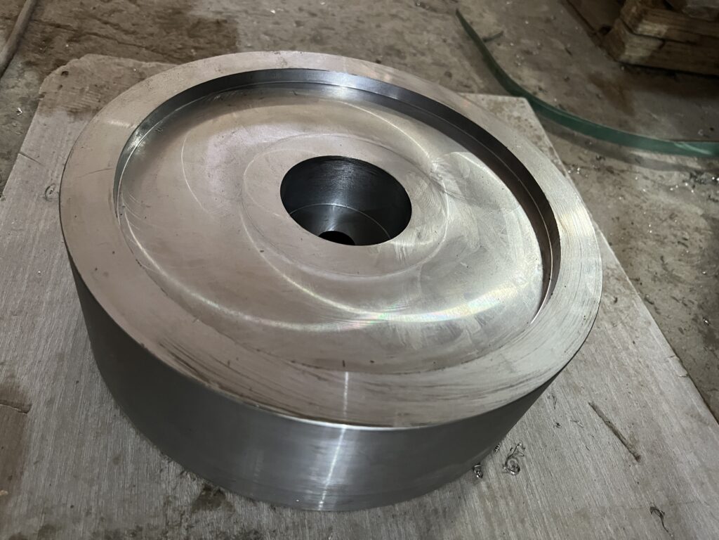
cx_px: 360
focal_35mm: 26
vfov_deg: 53.1
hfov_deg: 67.3
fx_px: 540
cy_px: 270
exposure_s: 1/33
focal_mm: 5.7
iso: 500
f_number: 1.5
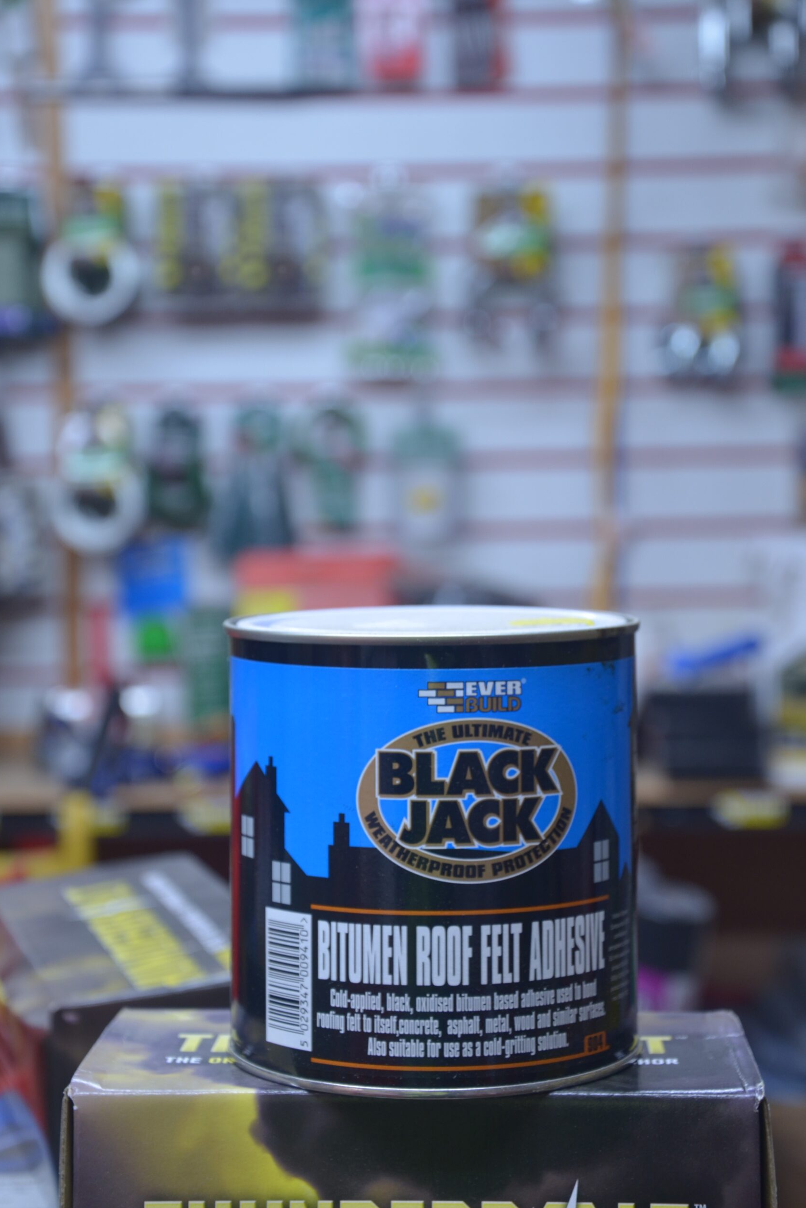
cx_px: 401
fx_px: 2552
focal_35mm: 76
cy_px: 597
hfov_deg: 17.9
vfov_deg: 26.6
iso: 320
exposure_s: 1/25
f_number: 5
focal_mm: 50
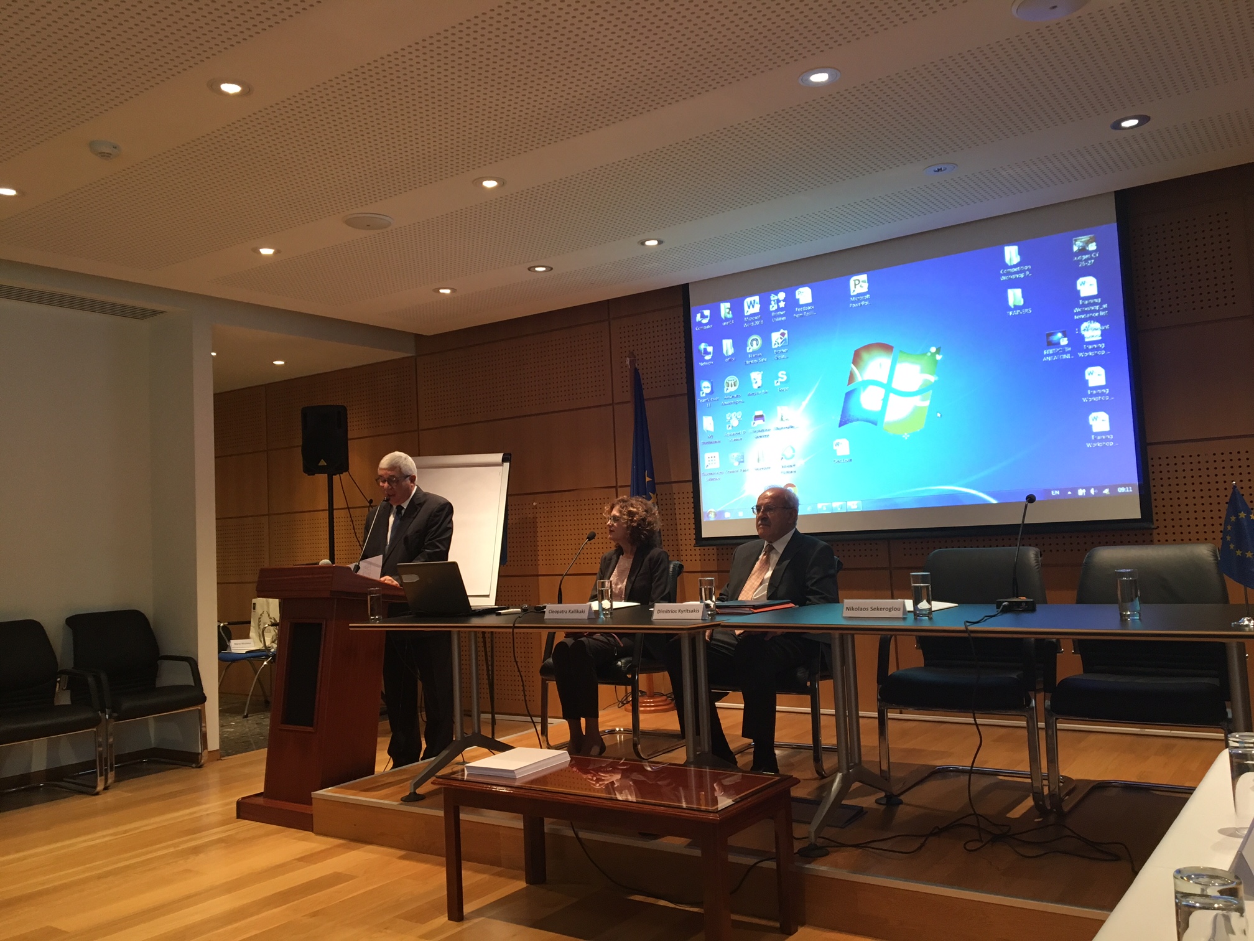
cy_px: 470
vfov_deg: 48.2
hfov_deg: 61.7
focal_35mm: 29
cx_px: 627
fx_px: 1051
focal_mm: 4.15
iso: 125
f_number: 2.2
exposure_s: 1/33
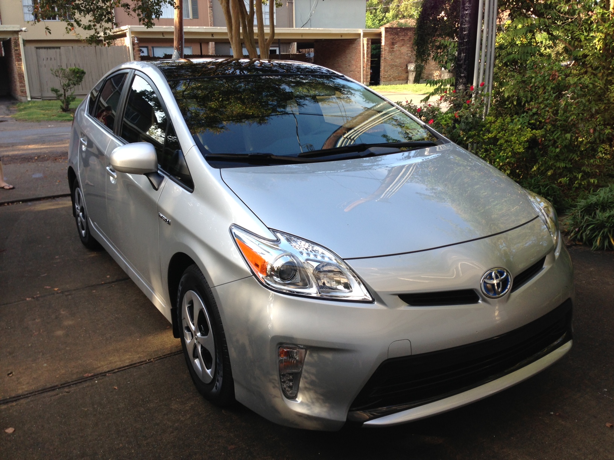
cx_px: 307
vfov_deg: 42.9
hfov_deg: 55.4
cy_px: 230
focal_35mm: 33
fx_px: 585
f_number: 2.4
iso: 50
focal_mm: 4.13
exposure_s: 1/191
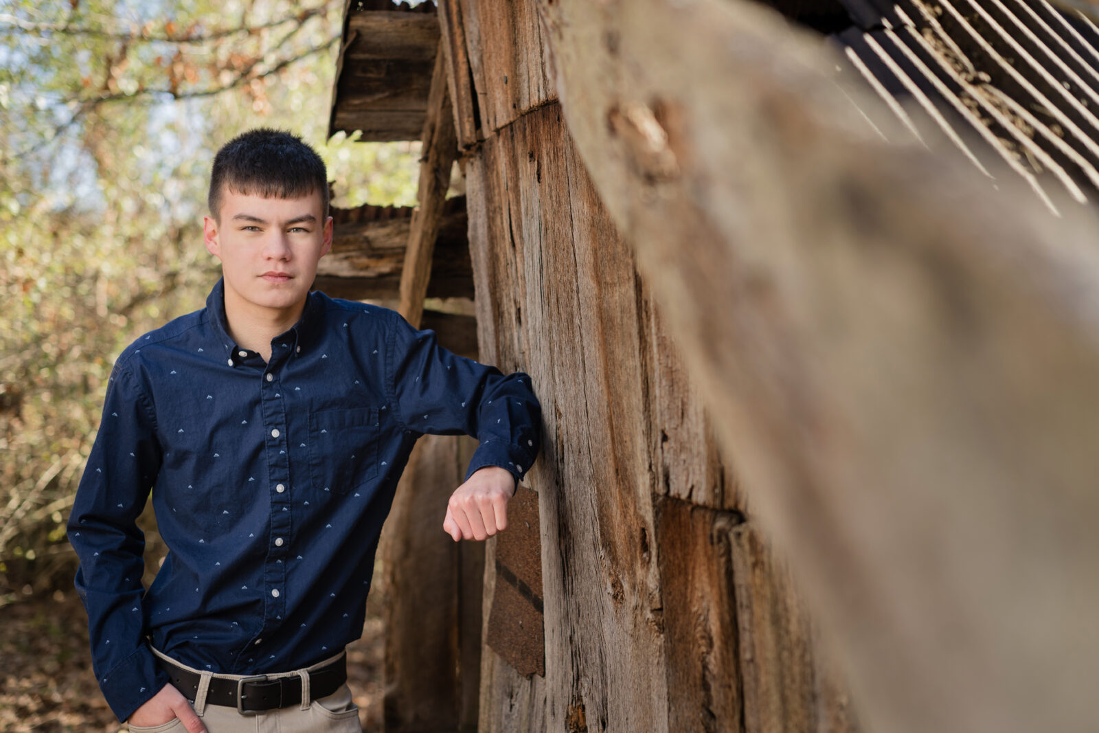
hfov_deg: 39.6
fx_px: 1526
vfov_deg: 27.0
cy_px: 366
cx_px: 550
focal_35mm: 50
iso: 100
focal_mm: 50
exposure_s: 1/250
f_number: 2.5
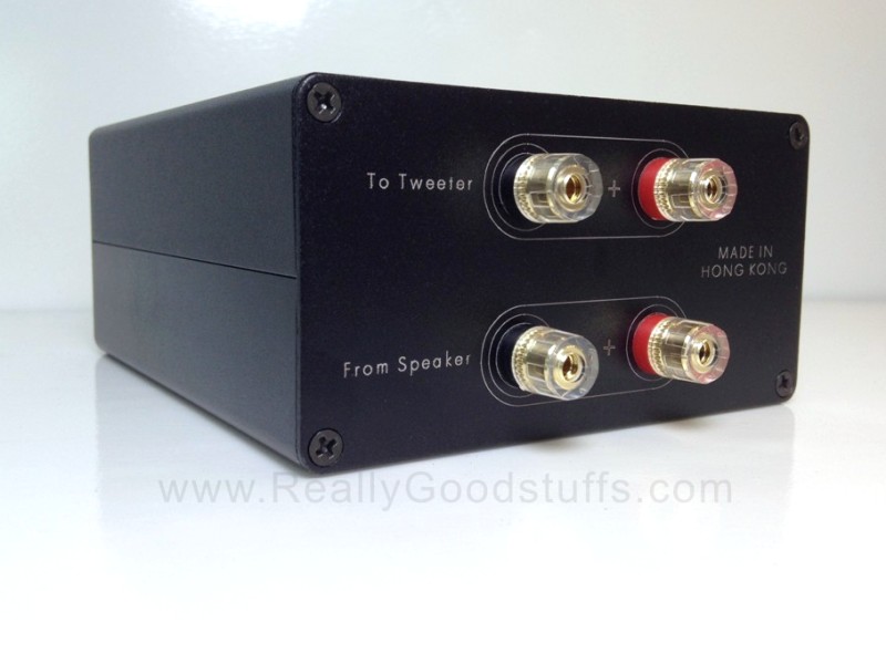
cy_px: 332
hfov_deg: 55.4
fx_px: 845
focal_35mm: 33
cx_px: 443
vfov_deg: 42.9
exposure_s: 1/100
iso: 50
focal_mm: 4.12
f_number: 2.4
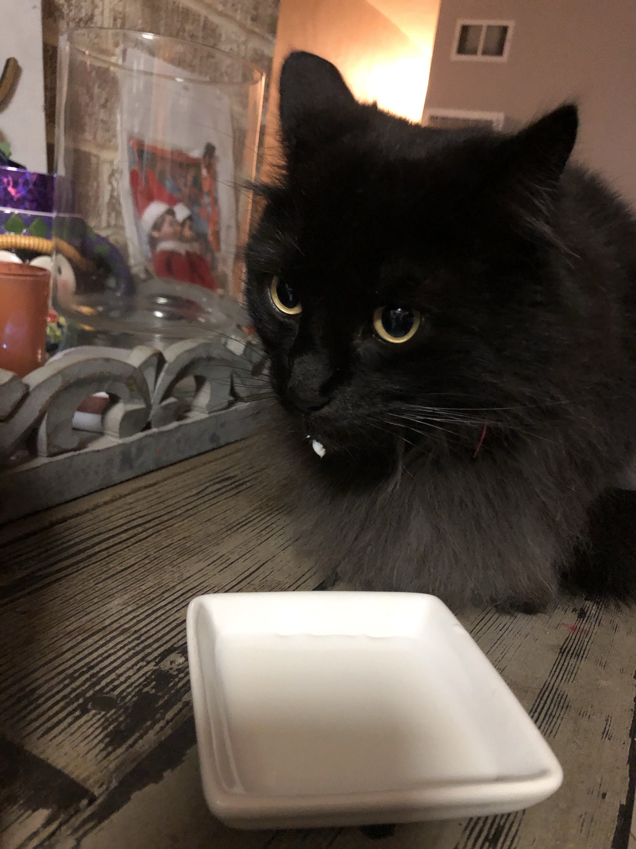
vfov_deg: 63.4
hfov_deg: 49.7
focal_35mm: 28
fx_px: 686
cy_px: 424
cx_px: 318
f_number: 1.8
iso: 125
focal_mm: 3.99
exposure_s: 1/4
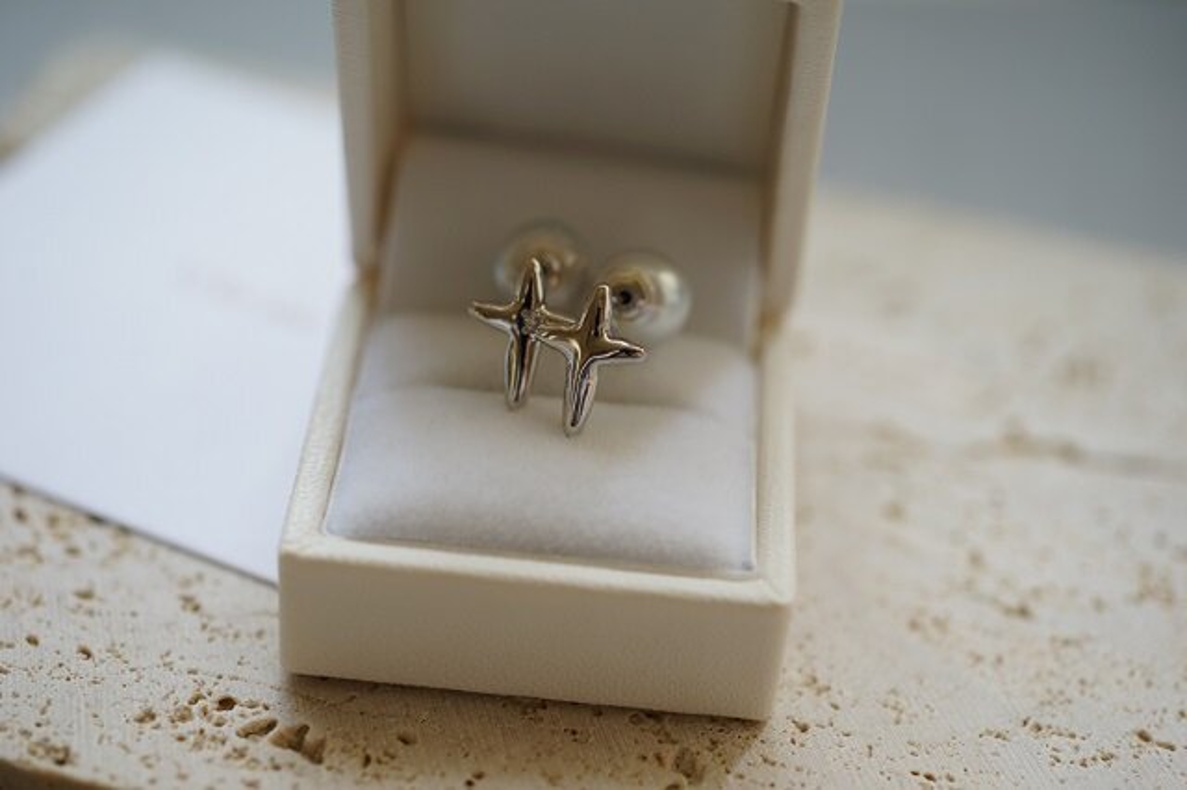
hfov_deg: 39.6
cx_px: 594
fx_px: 1648
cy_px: 395
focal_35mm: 50
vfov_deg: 27.0
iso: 500
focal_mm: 50
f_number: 4
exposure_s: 1/160
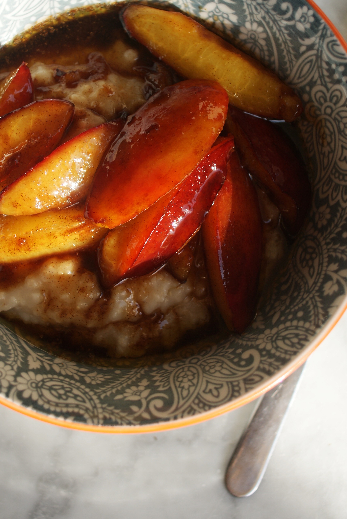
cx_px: 130
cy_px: 191
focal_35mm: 60
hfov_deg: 22.6
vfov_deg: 33.2
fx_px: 865
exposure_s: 1/400
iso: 100
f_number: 4
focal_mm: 28
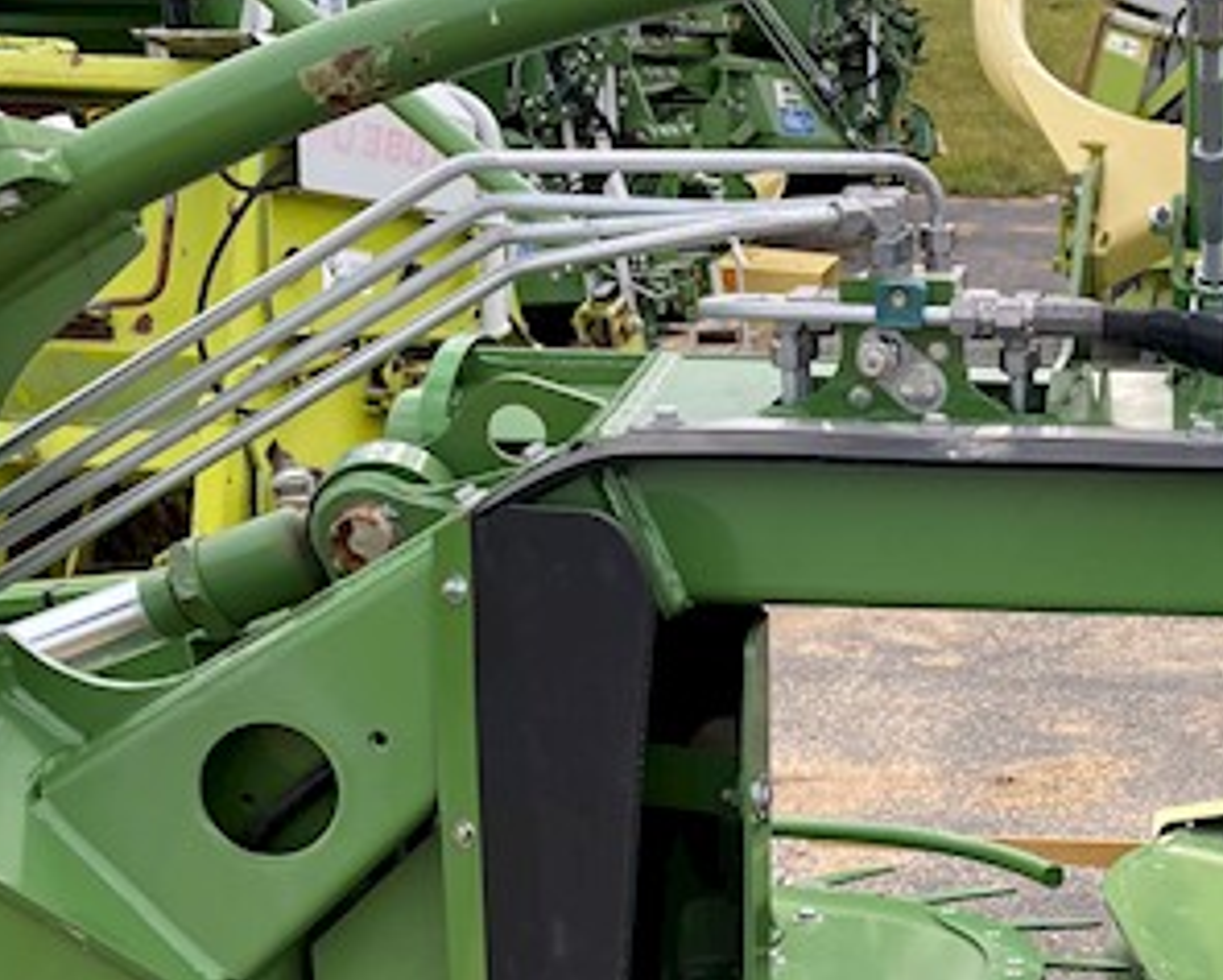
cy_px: 757
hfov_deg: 27.8
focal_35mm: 64
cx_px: 1229
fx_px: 2317
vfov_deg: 23.6
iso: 32
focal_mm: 5.1
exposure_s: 1/578
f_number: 1.6
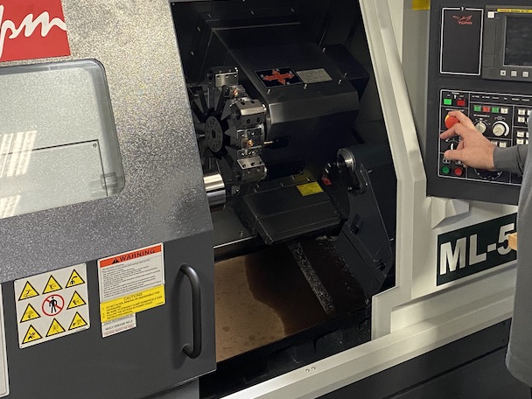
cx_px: 368
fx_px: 707
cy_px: 112
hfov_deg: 40.6
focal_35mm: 46
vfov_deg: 31.1
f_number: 1.8
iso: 320
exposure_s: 1/60
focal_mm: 4.25
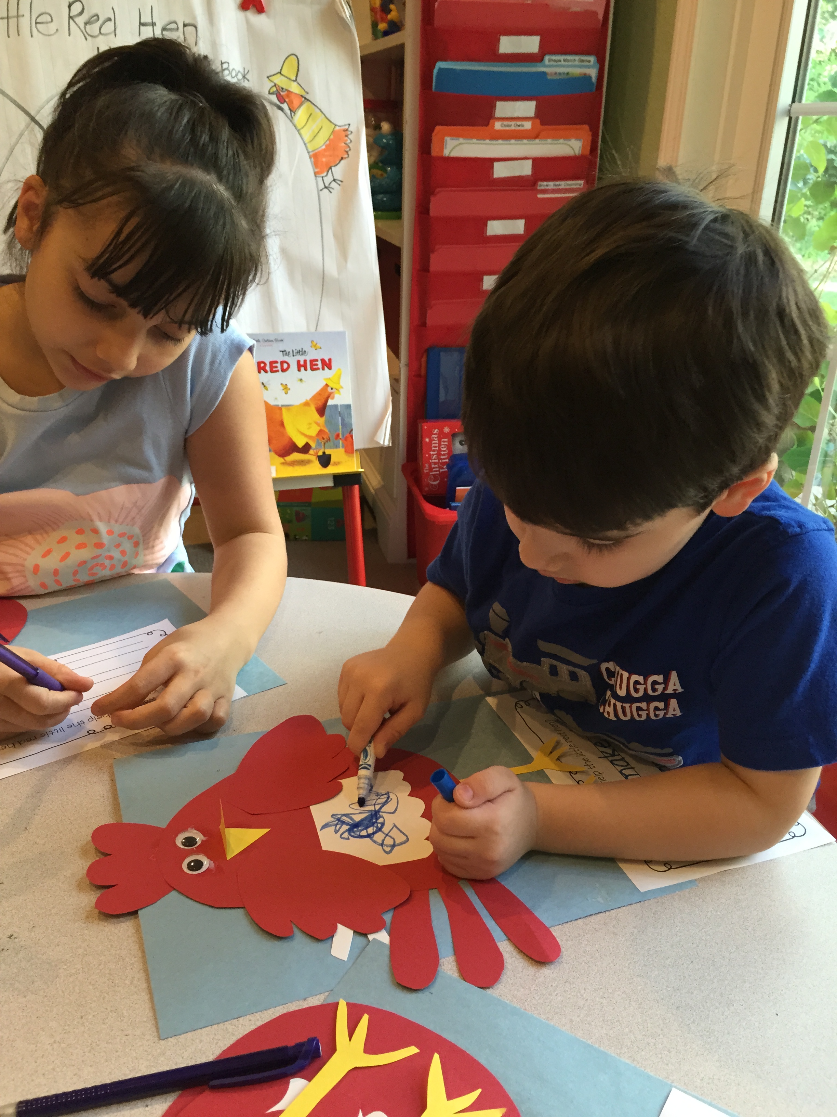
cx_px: 418
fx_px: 935
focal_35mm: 29
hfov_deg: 48.2
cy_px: 558
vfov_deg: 61.7
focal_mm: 4.15
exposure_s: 1/30
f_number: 2.2
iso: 125
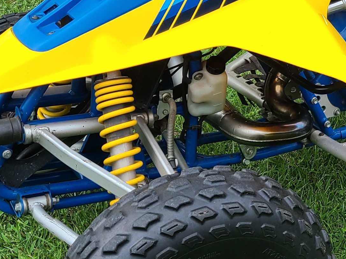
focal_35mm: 97
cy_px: -7
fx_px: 970
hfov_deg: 19.7
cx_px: 337
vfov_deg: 15.0
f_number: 1.8
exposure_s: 1/644
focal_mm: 5.4
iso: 40
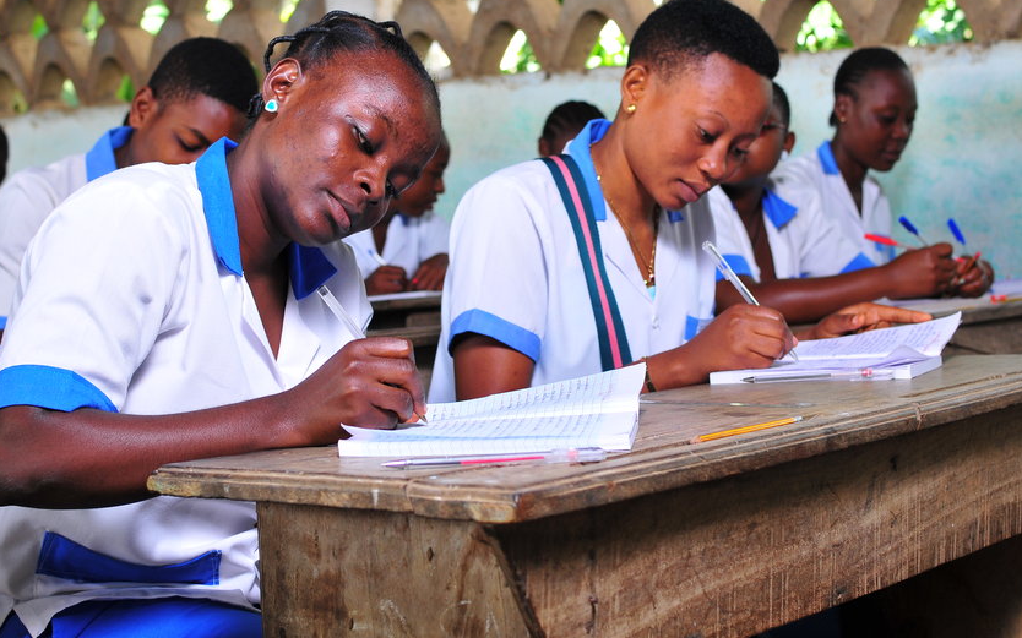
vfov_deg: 19.8
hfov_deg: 31.2
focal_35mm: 66
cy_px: 241
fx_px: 1828
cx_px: 426
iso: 200
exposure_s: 1/100
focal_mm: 35
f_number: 4
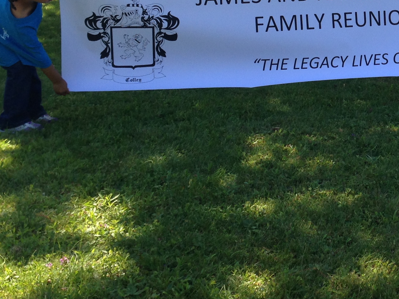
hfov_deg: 23.3
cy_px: 34
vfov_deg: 17.9
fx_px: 933
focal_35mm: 81
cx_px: 383
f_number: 2.4
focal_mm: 4.12
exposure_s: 1/493
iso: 50
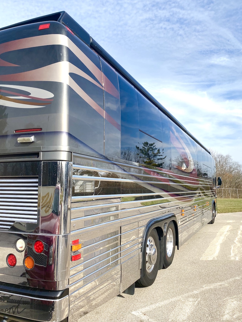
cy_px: 171
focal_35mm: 29
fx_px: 270
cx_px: 119
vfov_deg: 61.6
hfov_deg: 48.2
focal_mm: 4.25
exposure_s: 1/2315
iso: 32
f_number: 1.8
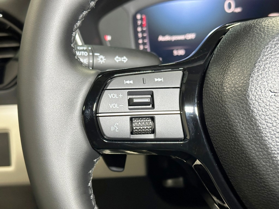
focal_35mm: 48
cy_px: 104
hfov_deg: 39.7
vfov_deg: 30.3
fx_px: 387
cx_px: 140
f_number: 1.78
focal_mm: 6.86
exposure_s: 1/40
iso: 400
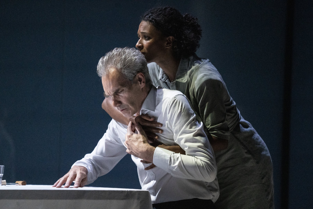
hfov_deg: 8.1
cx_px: 156
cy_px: 104
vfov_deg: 5.4
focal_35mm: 253
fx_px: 2200
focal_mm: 253
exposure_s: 1/200
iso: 16000
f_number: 5.6
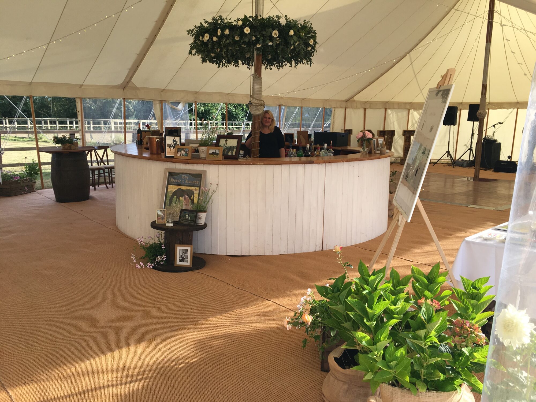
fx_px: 449
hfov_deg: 61.7
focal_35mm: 29
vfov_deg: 48.2
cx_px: 268
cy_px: 201
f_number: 2.2
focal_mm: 4.15
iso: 25
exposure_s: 1/351
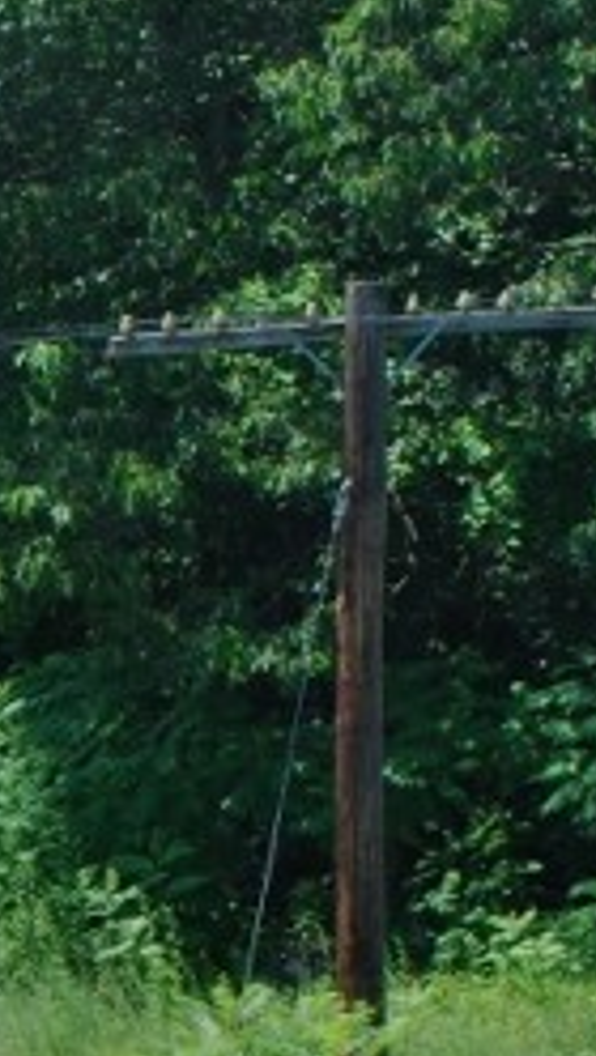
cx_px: -915
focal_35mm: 431
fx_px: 12067
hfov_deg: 2.8
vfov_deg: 5.0
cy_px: 1116
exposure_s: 1/125
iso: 400
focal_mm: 85
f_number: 16
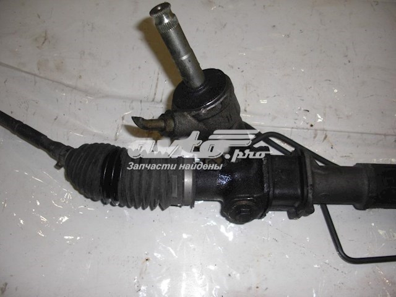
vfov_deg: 39.7
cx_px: 198
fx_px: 412
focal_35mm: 36
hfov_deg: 51.4
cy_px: 148
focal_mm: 6.3
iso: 50
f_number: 2.8
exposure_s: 1/60
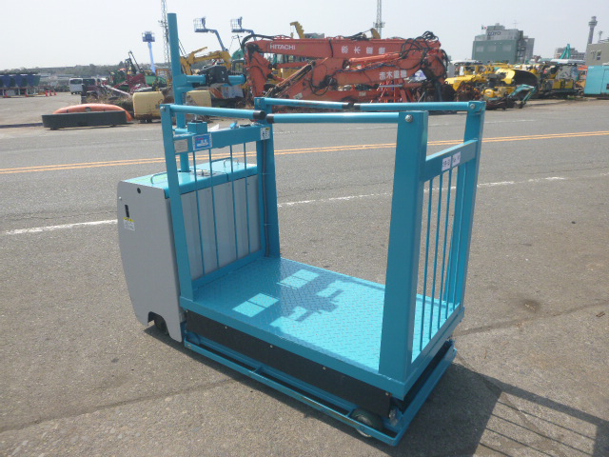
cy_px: 228
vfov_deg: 54.9
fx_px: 440
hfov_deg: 69.4
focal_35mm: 25
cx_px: 304
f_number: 3.9
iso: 100
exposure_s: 1/500
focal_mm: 4.5
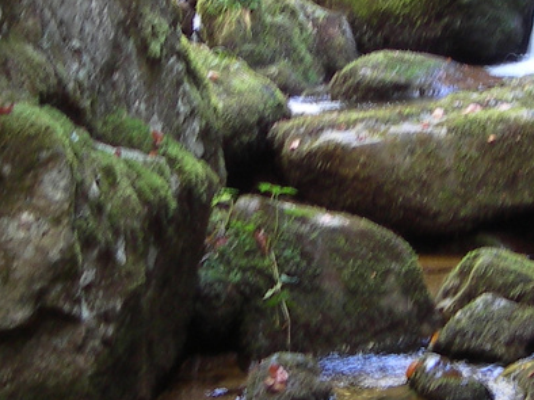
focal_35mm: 139
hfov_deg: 14.2
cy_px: 85
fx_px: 2143
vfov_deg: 10.6
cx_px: 398
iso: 50
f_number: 2.8
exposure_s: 1/5.3
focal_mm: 7.8
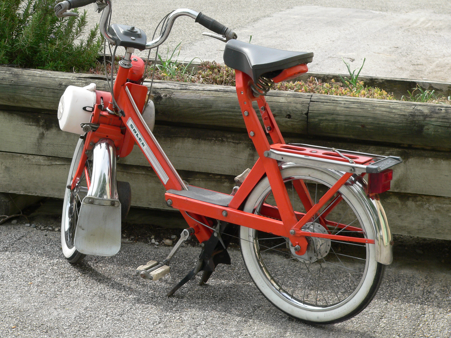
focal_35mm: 96
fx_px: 1251
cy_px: 169
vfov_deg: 15.4
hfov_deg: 20.4
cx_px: 226
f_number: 2.8
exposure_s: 1/800
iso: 100
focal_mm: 16.1
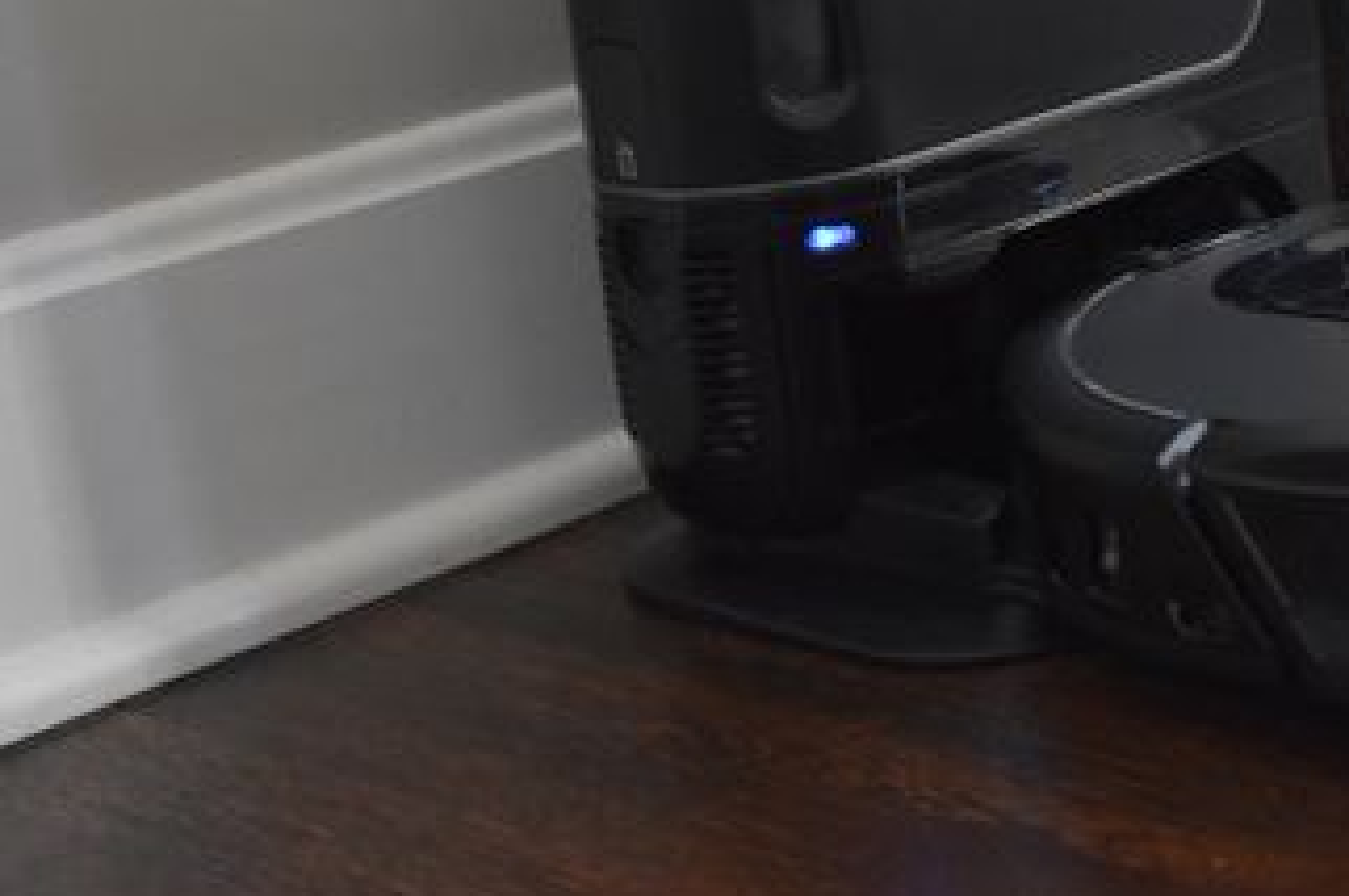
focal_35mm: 97
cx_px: 1127
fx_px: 3631
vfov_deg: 13.9
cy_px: 19
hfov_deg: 20.7
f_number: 4
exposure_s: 1/60
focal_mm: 32
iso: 2800
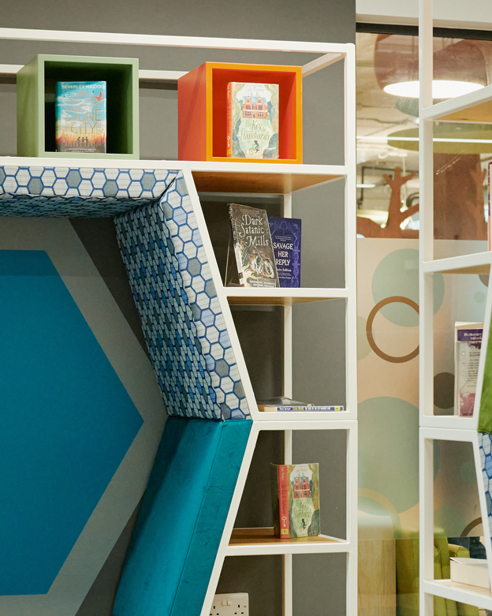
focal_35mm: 101
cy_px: 502
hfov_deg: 15.2
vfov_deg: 18.8
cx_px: 203
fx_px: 1840
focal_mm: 35
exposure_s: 1/250
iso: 1600
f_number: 3.2
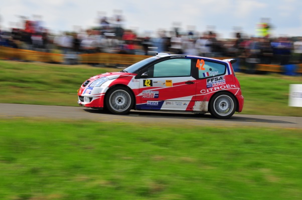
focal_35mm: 82
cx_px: 151
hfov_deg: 24.6
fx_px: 691
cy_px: 100
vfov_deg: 16.5
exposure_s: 1/160
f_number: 14
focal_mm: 55
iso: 200
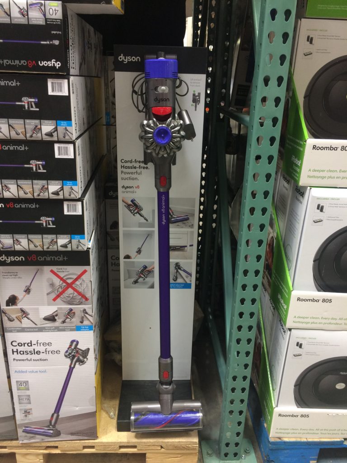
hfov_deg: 48.2
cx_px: 174
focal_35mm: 29
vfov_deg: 61.7
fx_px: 388
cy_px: 232
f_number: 2.2
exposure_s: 1/30
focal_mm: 4.15
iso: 100
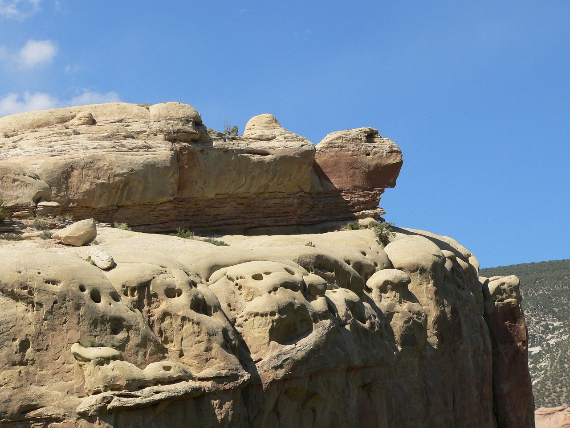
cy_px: 214
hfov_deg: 19.3
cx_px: 285
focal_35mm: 102
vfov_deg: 14.5
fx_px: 1680
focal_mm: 16.9
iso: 80
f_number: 5.2
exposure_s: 1/500
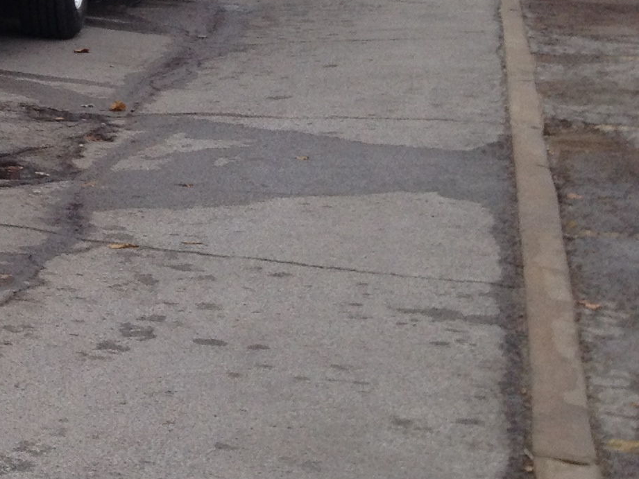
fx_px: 2289
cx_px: -493
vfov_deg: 11.5
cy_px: -199
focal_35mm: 124
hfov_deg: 14.2
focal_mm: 4.28
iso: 50
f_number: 2.4
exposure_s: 1/394
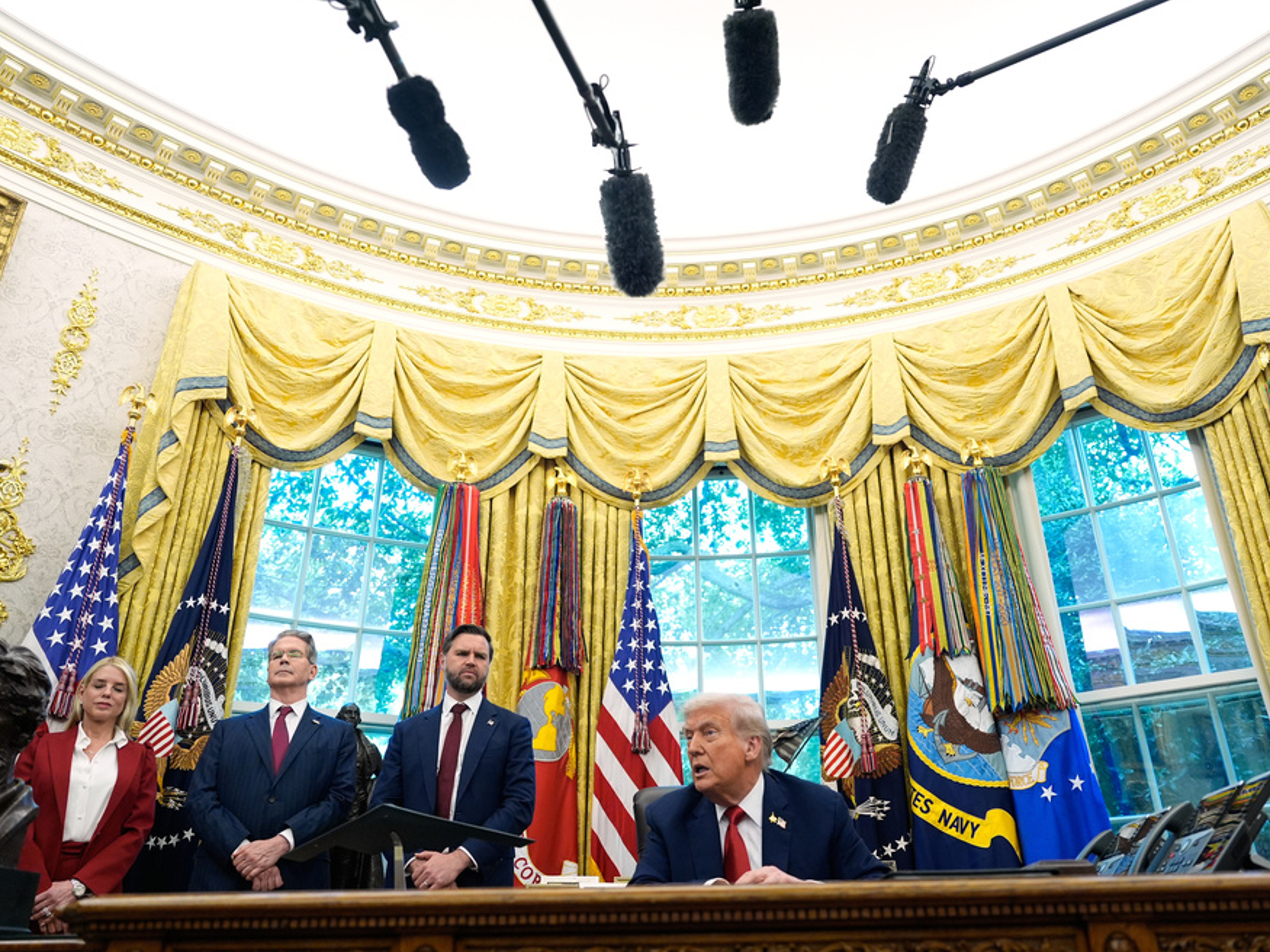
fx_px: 990
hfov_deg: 65.3
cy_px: 465
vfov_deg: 51.3
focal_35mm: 27
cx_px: 663
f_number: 2.8
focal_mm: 24
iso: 2500
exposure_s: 1/250
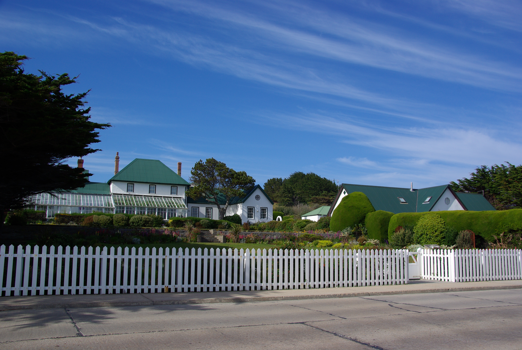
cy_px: 175
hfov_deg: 57.2
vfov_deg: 40.1
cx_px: 261
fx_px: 479
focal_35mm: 33
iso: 100
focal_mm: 21.88
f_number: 9.5
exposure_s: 1/250
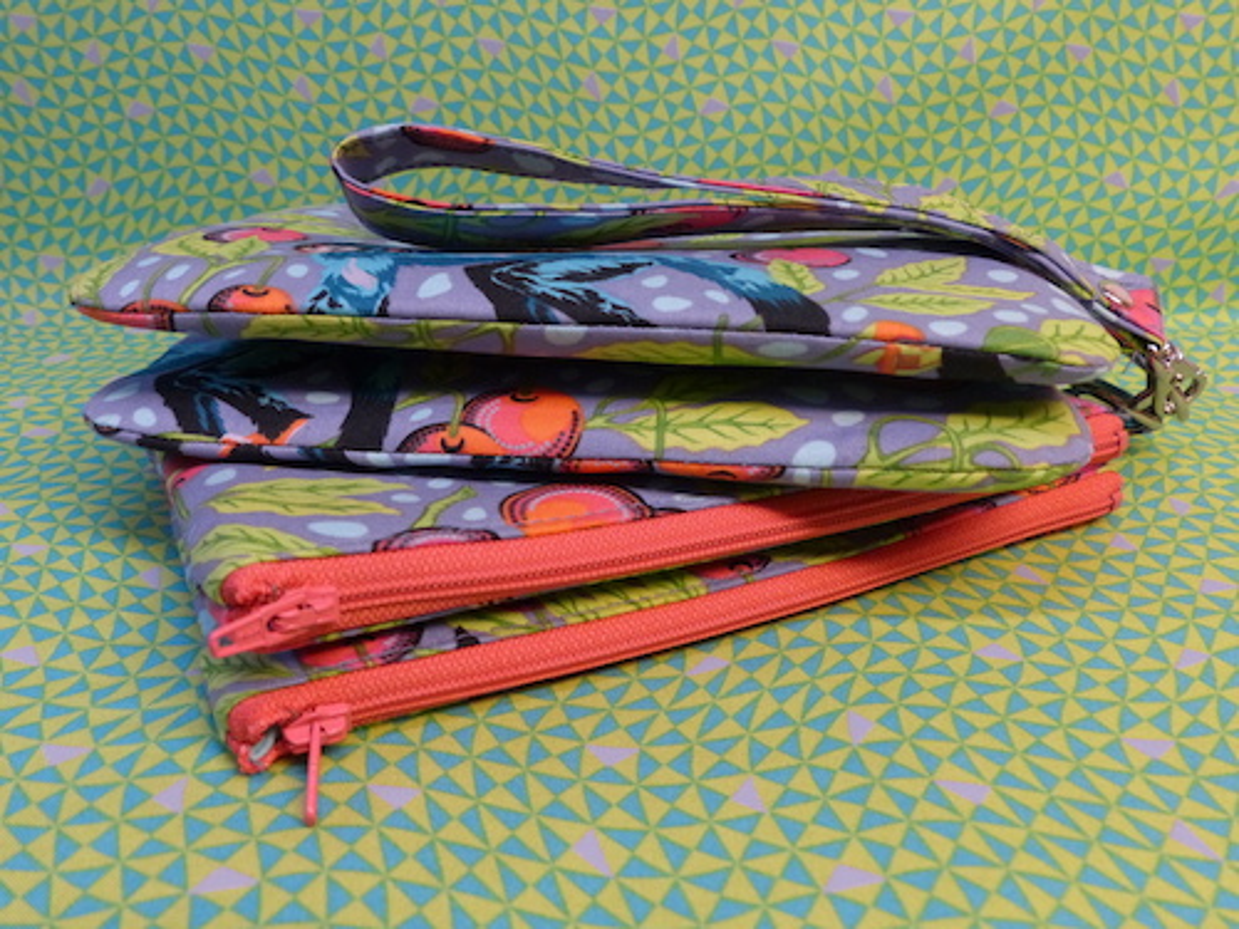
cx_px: 620
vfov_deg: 44.2
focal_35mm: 32
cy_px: 464
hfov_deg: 56.8
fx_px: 1145
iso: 400
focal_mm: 5.7
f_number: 2.8
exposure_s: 1/40
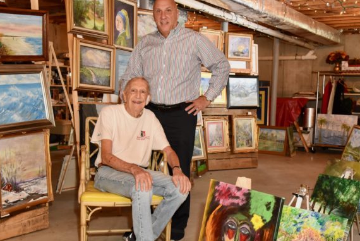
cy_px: 127
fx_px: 500
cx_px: 182
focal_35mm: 50
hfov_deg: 39.6
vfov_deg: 27.0
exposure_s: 1/60
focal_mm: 38
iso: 3200
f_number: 6.3
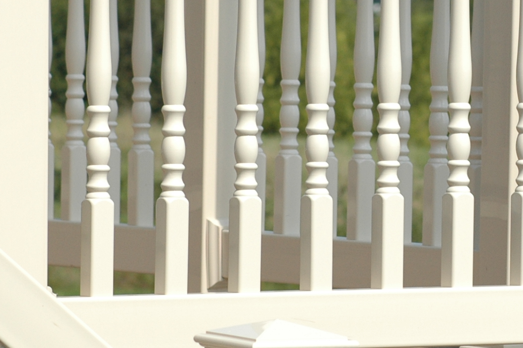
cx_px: 569
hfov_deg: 4.8
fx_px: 6183
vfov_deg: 3.2
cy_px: 48
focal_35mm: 426
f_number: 7.1
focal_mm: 100
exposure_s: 1/800
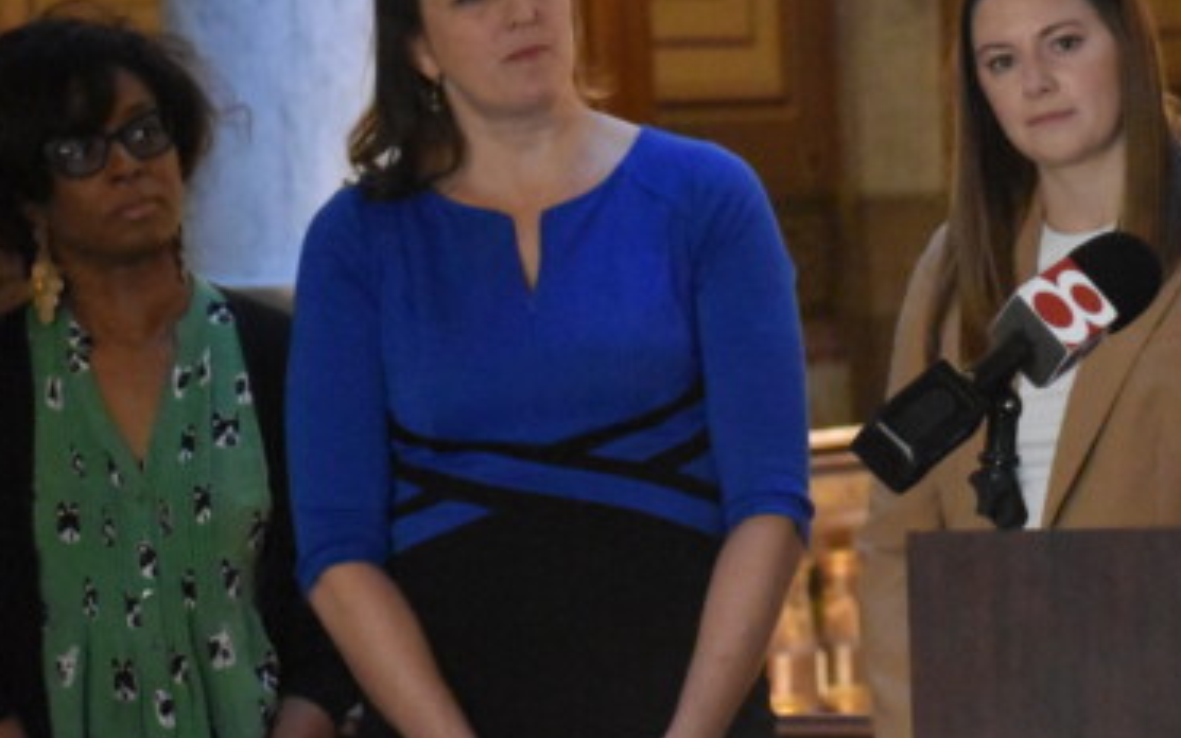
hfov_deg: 7.9
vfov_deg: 5.0
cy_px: 126
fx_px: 8498
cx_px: 1149
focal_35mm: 264
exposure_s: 1/125
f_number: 4.8
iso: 9000
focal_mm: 80
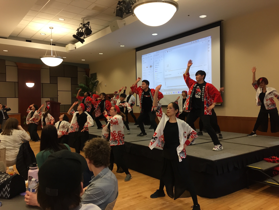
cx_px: 140
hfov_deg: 61.7
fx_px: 234
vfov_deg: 48.2
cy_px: 105
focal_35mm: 29
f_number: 2.2
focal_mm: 4.15
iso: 40
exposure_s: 1/30
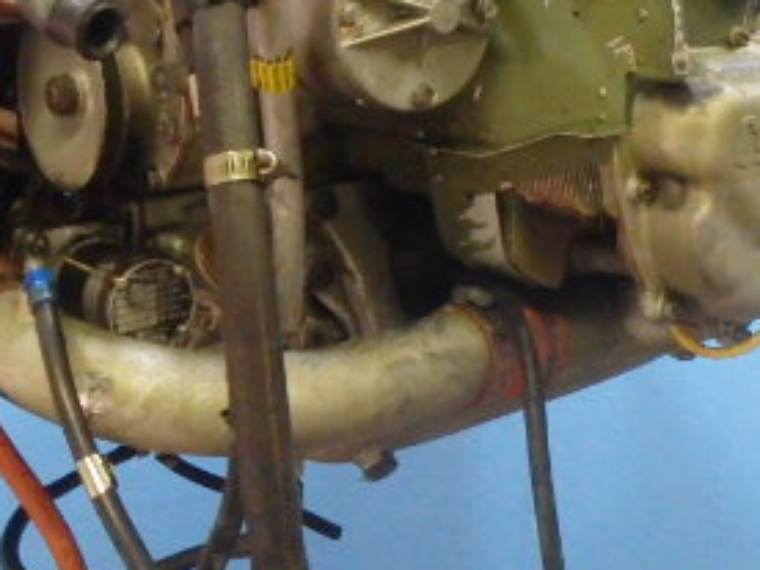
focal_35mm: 65
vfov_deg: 22.3
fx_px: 1427
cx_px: 460
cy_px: 118
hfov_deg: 29.7
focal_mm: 5
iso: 2000
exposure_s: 1/30
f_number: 3.9
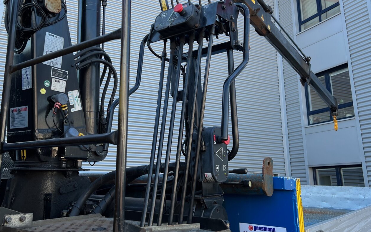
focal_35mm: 35
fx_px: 354
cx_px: 180
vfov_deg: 35.9
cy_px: 76
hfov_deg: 55.3
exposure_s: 1/509
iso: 50
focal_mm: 5.7
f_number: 1.5
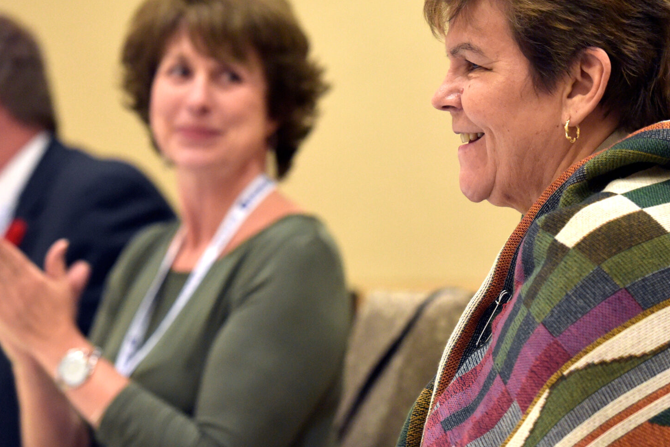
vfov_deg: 5.8
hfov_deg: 8.7
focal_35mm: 237
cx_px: 402
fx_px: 4412
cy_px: 184
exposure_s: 1/200
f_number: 2.8
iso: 3200
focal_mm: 135
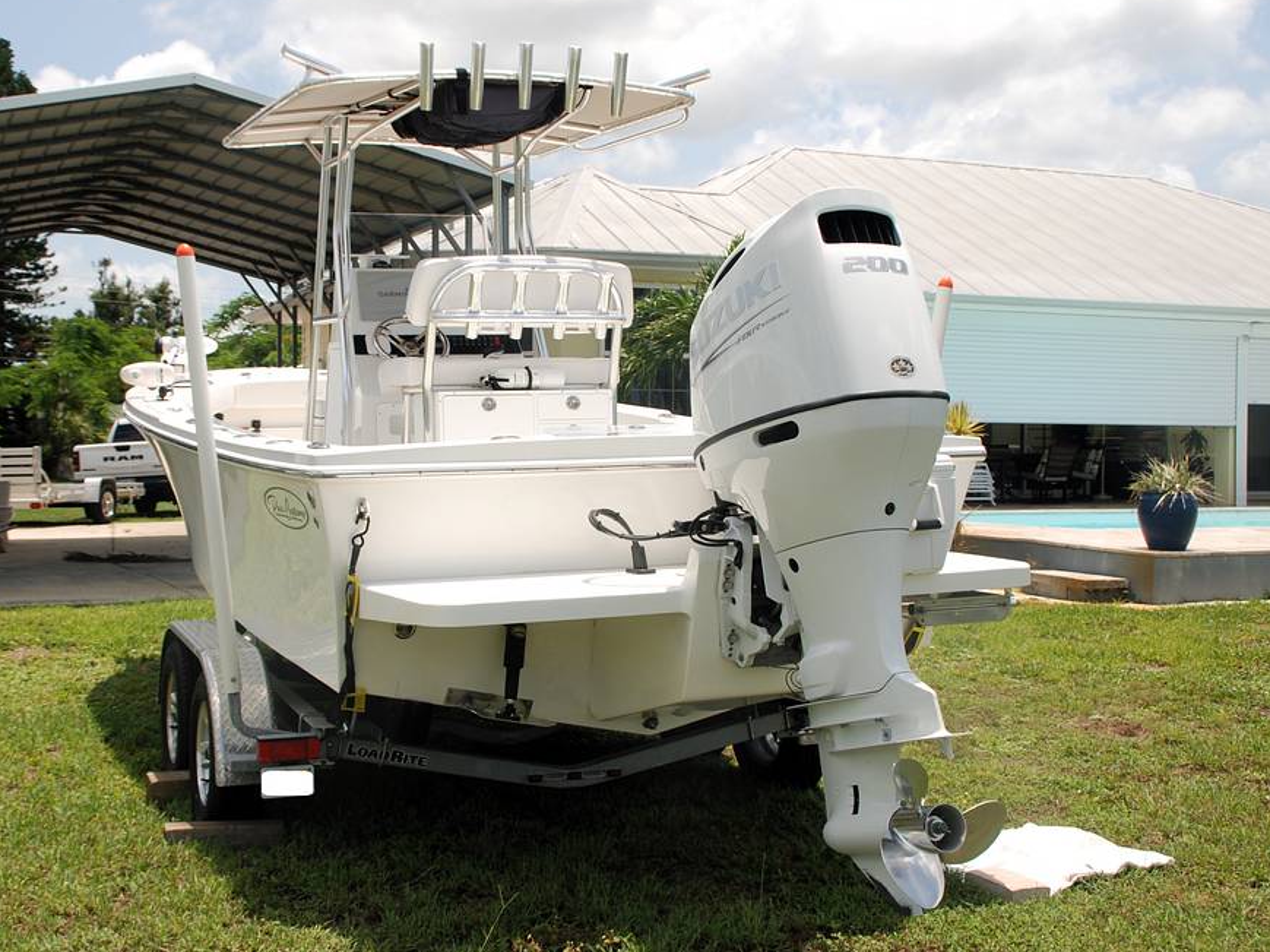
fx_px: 1504
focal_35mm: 41
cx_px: 564
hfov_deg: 45.7
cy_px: 469
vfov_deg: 35.1
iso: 100
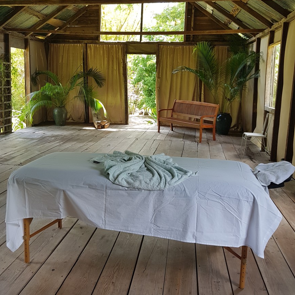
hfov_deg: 51.1
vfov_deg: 50.9
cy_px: 122
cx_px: 141
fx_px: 309
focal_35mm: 32
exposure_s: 1/104
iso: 40
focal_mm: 4.2
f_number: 1.7
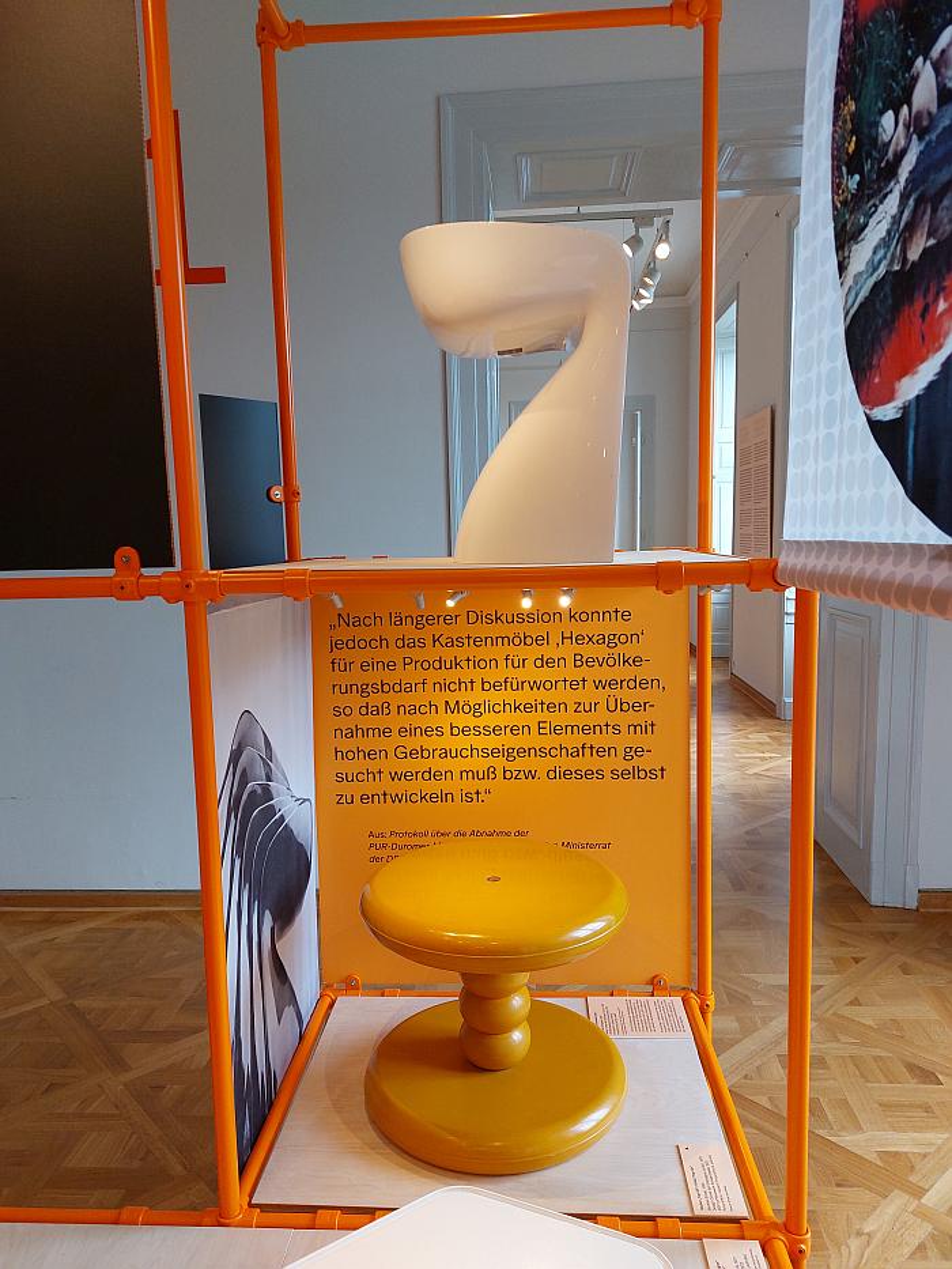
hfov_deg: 56.8
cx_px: 476
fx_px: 880
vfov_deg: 71.6
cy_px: 634
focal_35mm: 24
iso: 125
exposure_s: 1/100
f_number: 1.8
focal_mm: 5.23
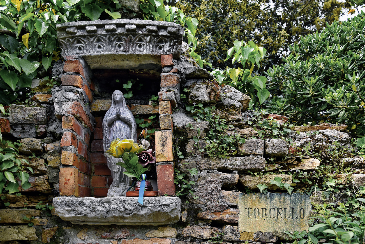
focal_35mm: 27
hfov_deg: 67.4
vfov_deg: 48.0
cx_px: 182
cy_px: 122
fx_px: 274
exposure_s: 1/160
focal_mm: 27
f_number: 6.3
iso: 100
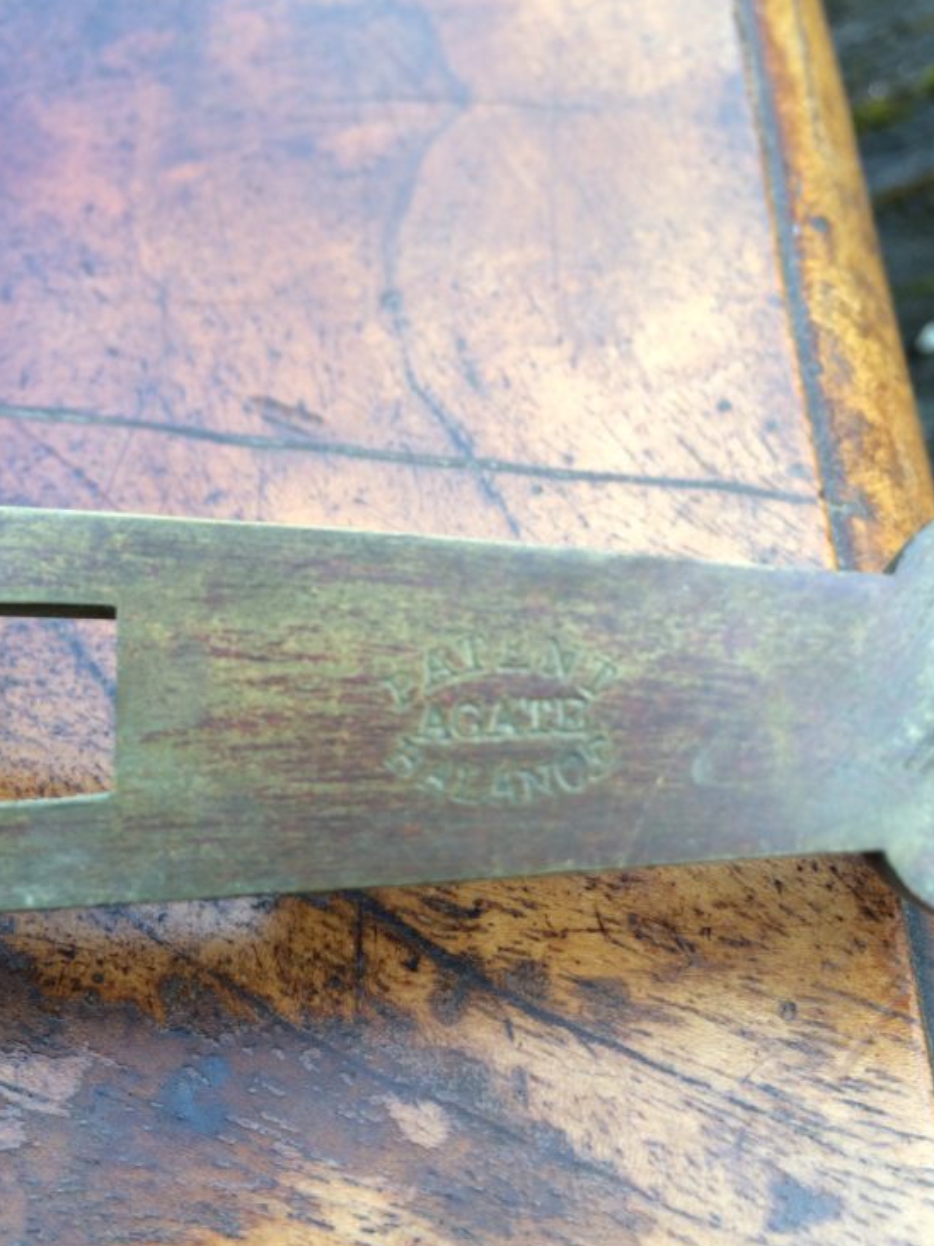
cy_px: 641
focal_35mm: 33
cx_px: 527
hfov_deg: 42.8
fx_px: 1188
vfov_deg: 55.4
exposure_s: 1/60
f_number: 2.2
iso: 32
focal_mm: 4.15
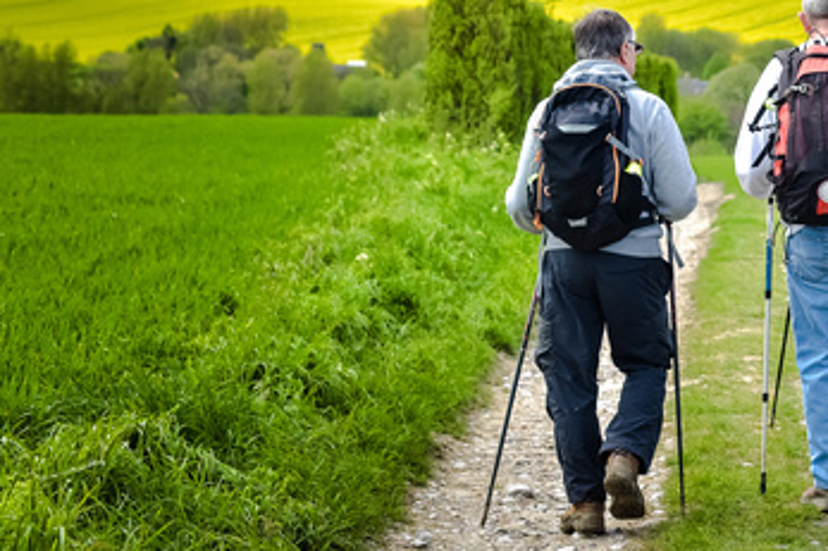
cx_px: 993
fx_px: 2782
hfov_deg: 16.3
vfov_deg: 11.2
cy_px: 2
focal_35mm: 121
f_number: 4
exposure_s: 1/400
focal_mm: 50
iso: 80
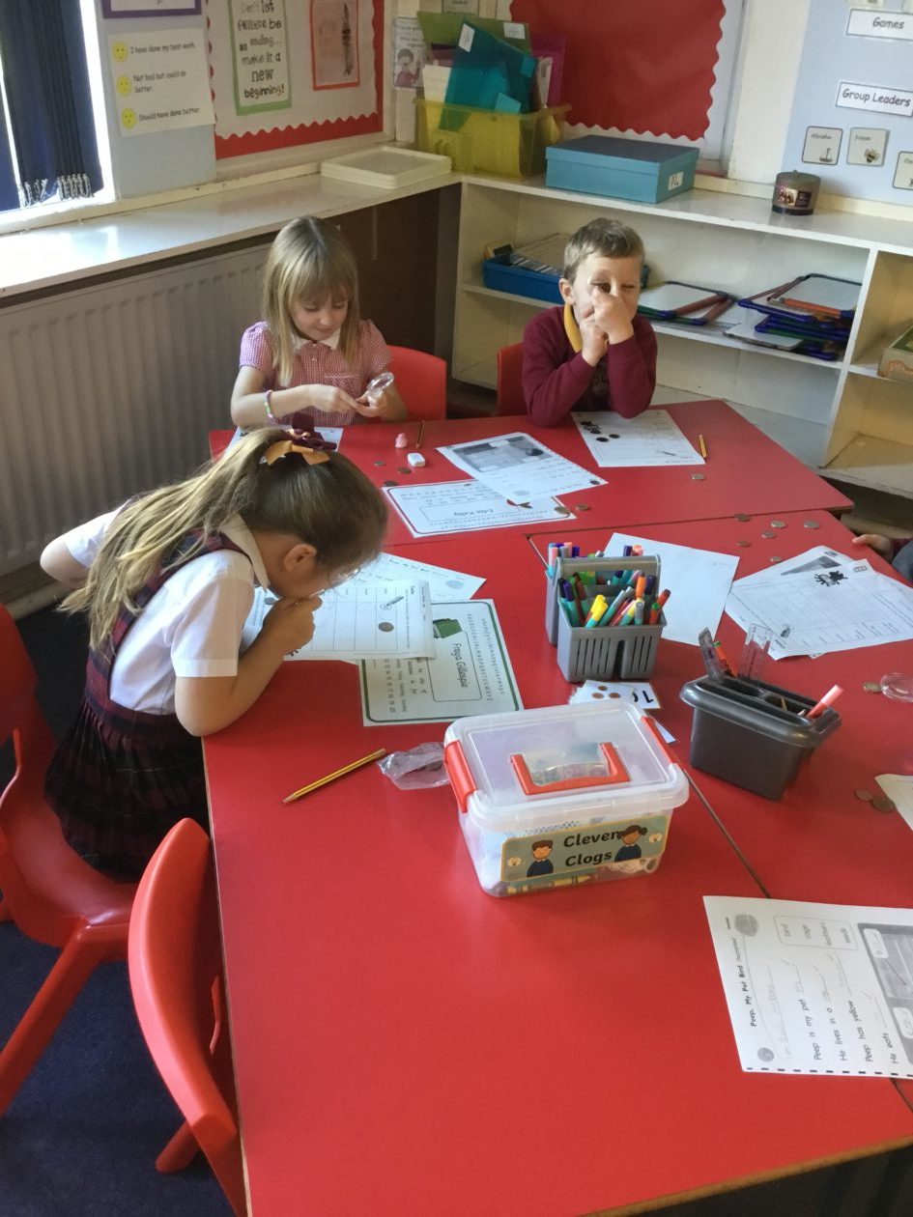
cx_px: 456
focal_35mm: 31
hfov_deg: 45.4
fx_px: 1090
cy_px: 608
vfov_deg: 58.4
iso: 125
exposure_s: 1/33
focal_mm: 3.3
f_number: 2.4
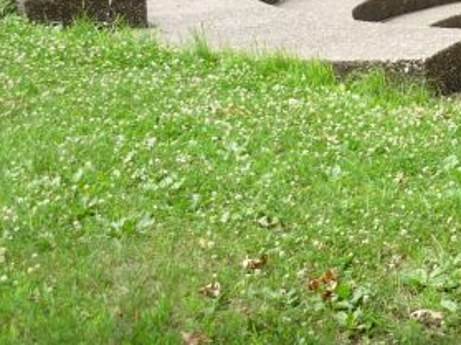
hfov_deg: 20.2
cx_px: 550
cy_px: -48
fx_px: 1211
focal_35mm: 91
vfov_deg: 15.7
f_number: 2.8
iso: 100
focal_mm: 5.5
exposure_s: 1/250
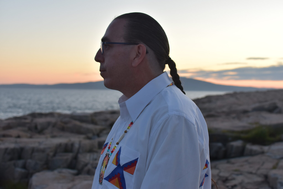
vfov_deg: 25.8
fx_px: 413
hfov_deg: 37.8
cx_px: 142
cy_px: 94
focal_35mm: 52
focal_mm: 35
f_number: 4
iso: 450
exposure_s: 1/60
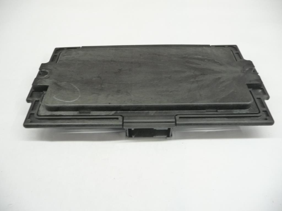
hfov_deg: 63.4
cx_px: 141
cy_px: 106
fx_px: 228
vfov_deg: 49.7
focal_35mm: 28
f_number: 3.3
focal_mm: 4.7
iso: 400
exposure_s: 1/25
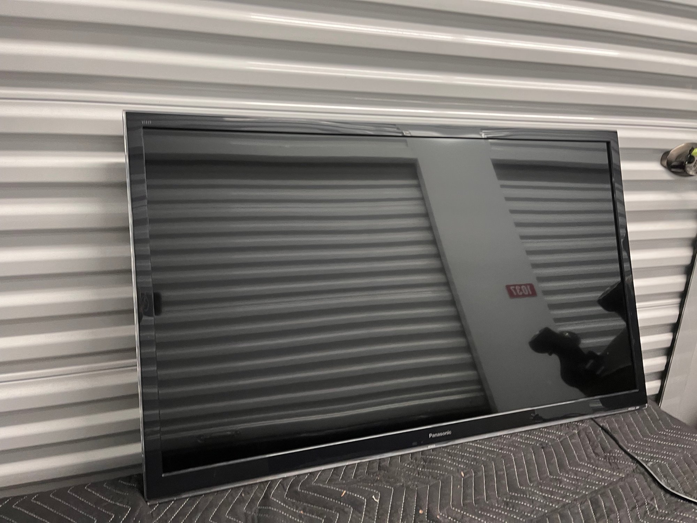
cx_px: 348
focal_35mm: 26
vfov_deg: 53.1
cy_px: 262
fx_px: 524
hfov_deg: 67.3
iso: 200
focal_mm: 5.1
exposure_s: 1/60
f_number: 1.6
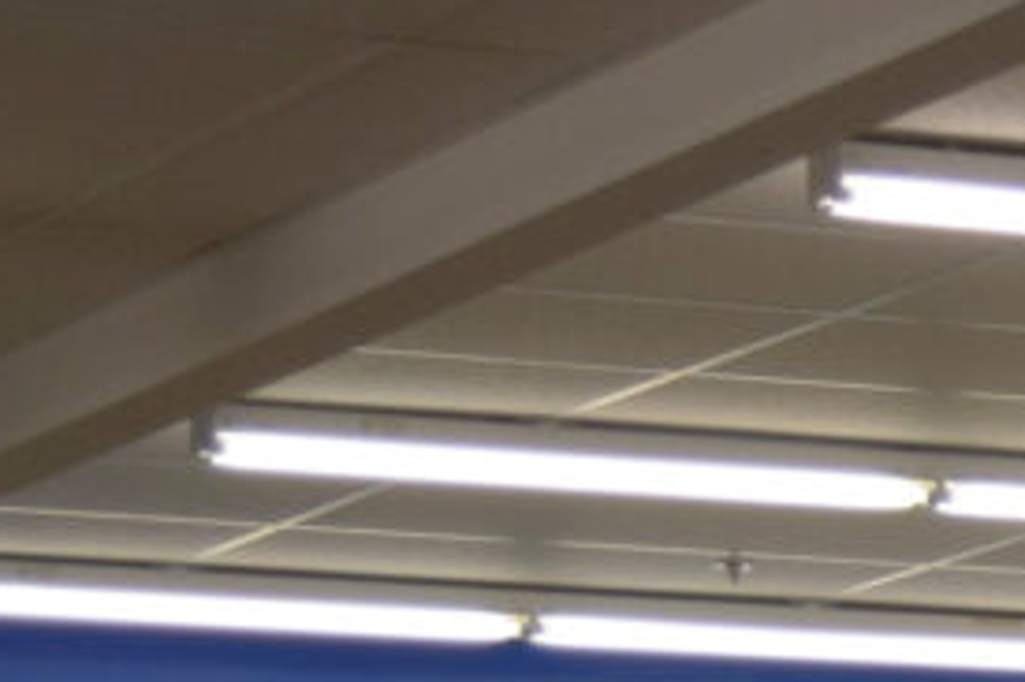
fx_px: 7052
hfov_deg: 7.6
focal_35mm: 248
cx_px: 2751
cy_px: 900
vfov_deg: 5.5
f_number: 4.2
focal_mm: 29
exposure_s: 1/200
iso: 200
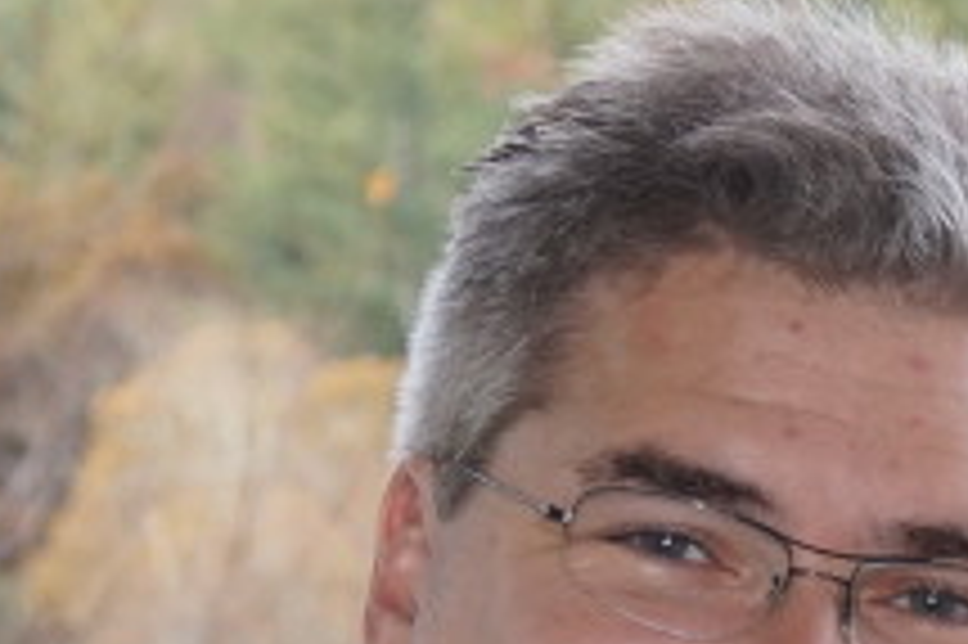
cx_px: 1418
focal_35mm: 250
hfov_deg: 8.1
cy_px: 1333
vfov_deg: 5.4
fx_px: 6727
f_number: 4.5
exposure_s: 1/60
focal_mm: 35
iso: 500
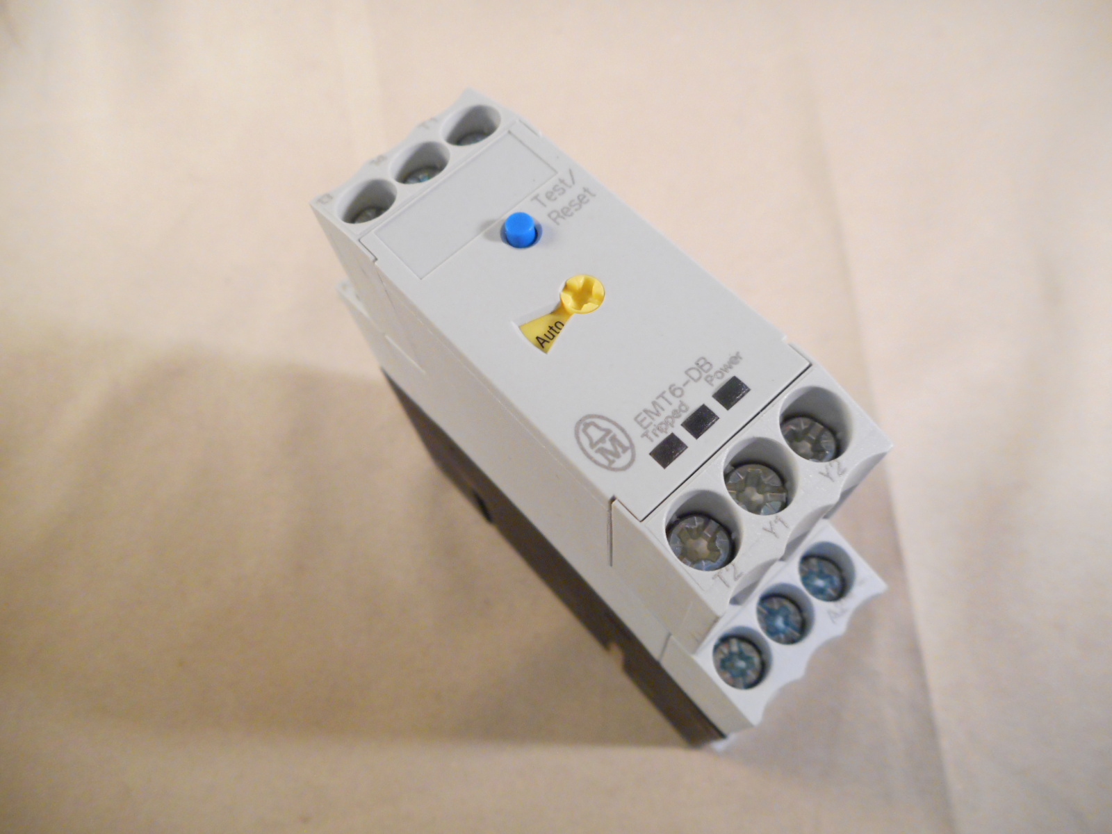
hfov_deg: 69.4
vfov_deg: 54.9
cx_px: 556
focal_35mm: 25
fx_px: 803
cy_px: 417
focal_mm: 4.5
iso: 400
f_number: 3.7
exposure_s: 1/15
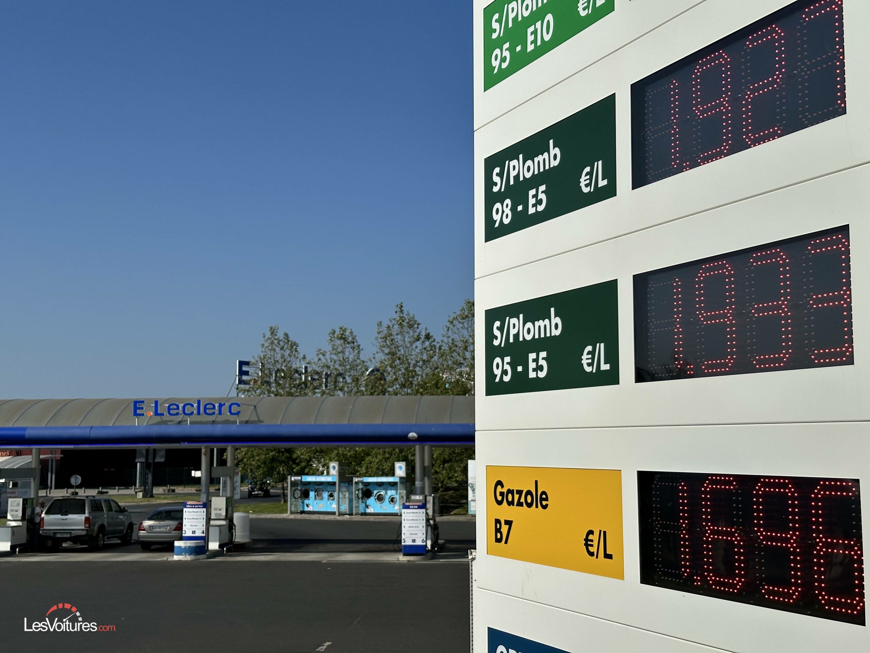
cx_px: 435
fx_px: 1206
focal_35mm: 48
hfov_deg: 39.7
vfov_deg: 30.3
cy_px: 326
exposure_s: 1/10870
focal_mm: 6.86
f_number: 1.78
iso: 64
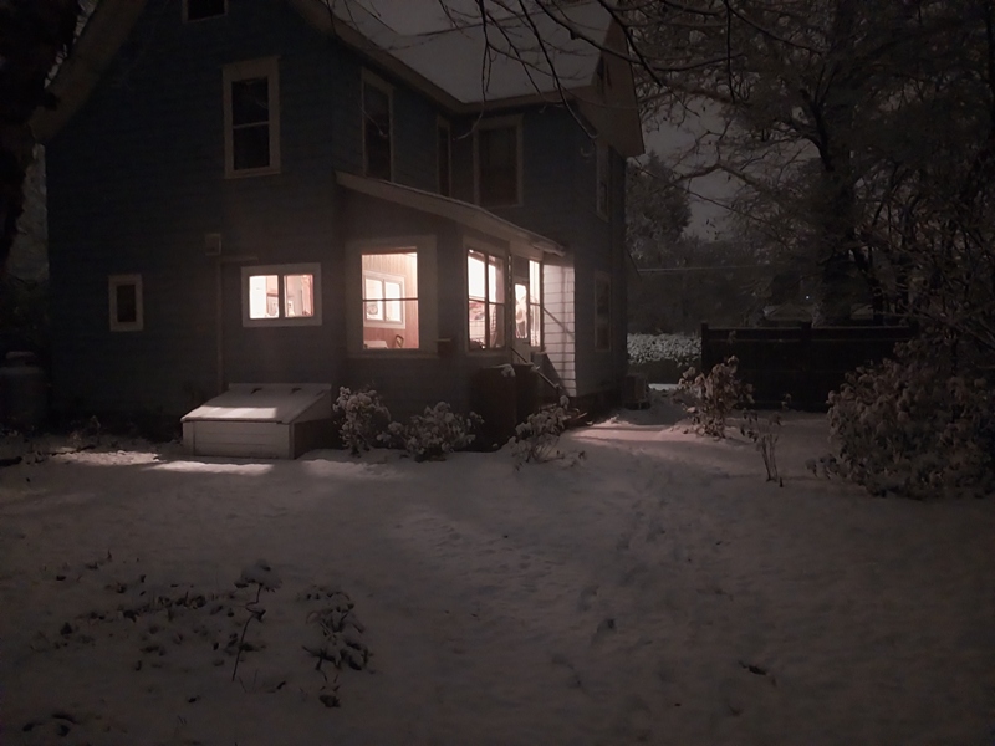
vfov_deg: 53.1
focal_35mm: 26
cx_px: 498
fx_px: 747
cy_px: 373
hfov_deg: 67.3
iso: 1600
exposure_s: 1/15
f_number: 1.8
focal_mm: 4
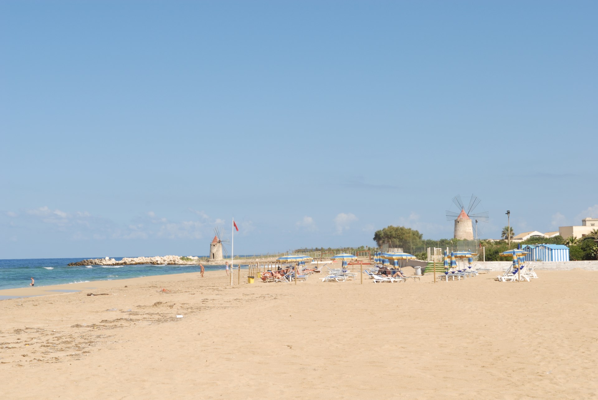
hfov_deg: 35.0
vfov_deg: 23.8
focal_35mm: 57
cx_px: 299
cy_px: 200
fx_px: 948
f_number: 13
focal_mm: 38
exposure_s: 1/100
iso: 100
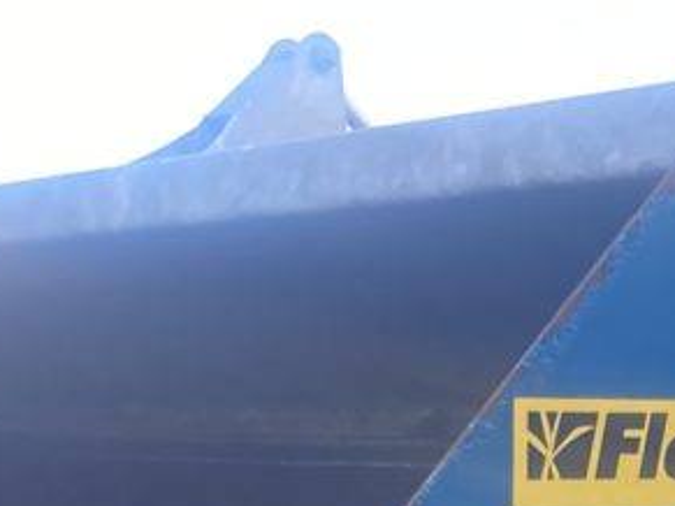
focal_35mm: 148
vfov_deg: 8.8
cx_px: 559
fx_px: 2885
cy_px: 1318
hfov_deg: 13.3
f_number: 1.8
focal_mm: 3.99
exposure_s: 1/121
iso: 50
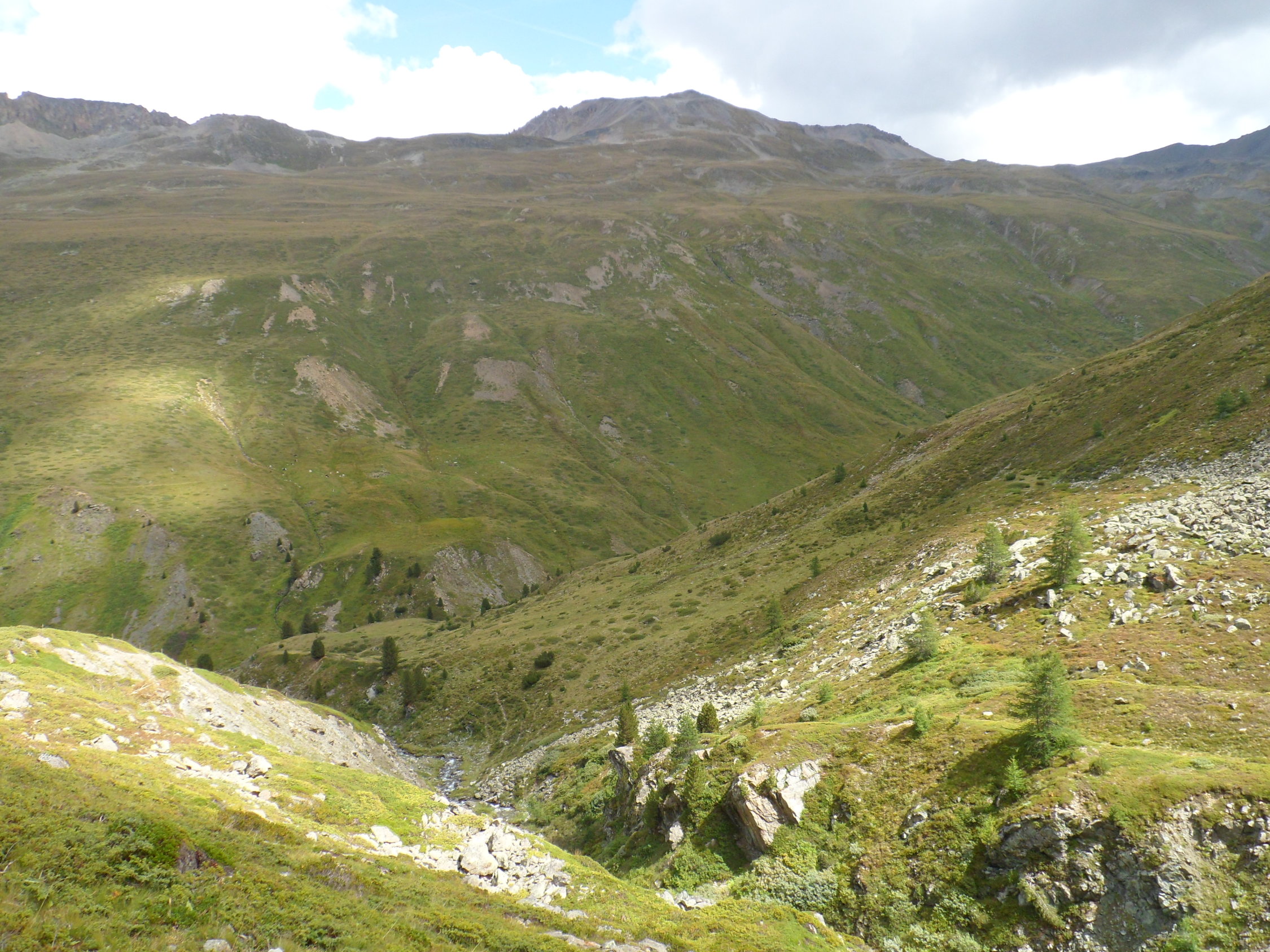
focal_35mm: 27
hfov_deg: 65.3
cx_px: 635
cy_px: 476
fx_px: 991
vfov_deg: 51.4
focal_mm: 4.9
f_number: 3.3
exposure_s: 1/350
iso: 80
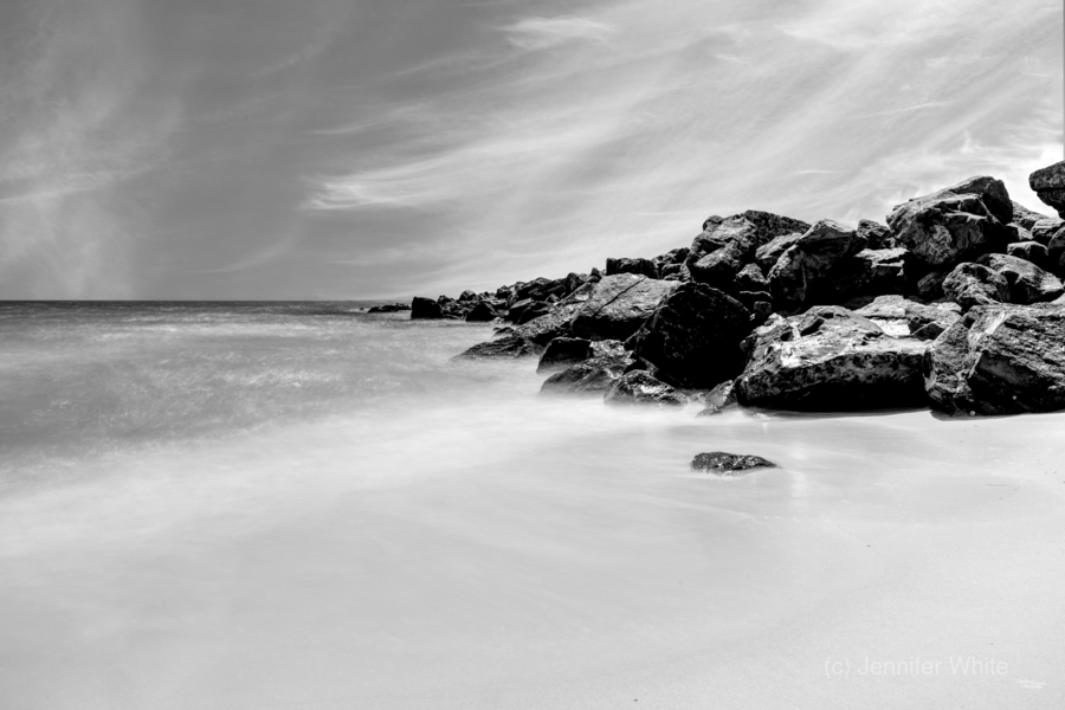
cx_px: 532
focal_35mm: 25
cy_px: 355
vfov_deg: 50.6
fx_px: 751
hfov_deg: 70.7
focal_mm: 25.4
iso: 50
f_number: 20
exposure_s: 10
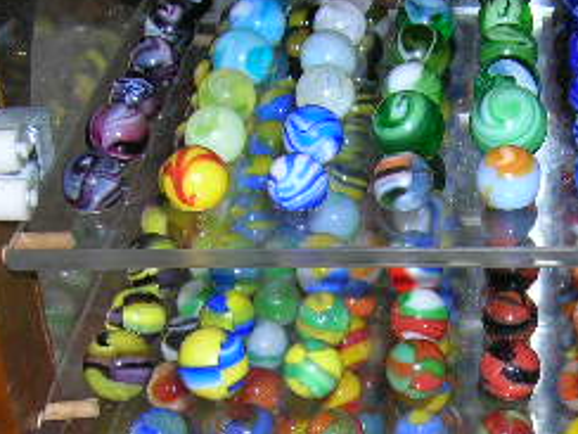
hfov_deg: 21.7
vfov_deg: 16.2
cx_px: 481
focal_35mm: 89
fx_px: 1486
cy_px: 439
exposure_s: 1/60.1
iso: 50
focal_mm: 5.7
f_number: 2.9
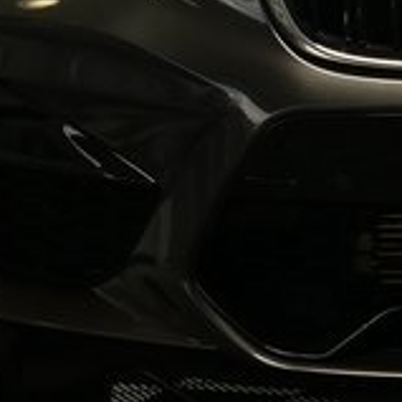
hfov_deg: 5.5
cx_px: 508
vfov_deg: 5.5
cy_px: -53
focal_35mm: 318
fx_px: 4178
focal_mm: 28
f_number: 4.7
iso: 200
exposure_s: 1/200
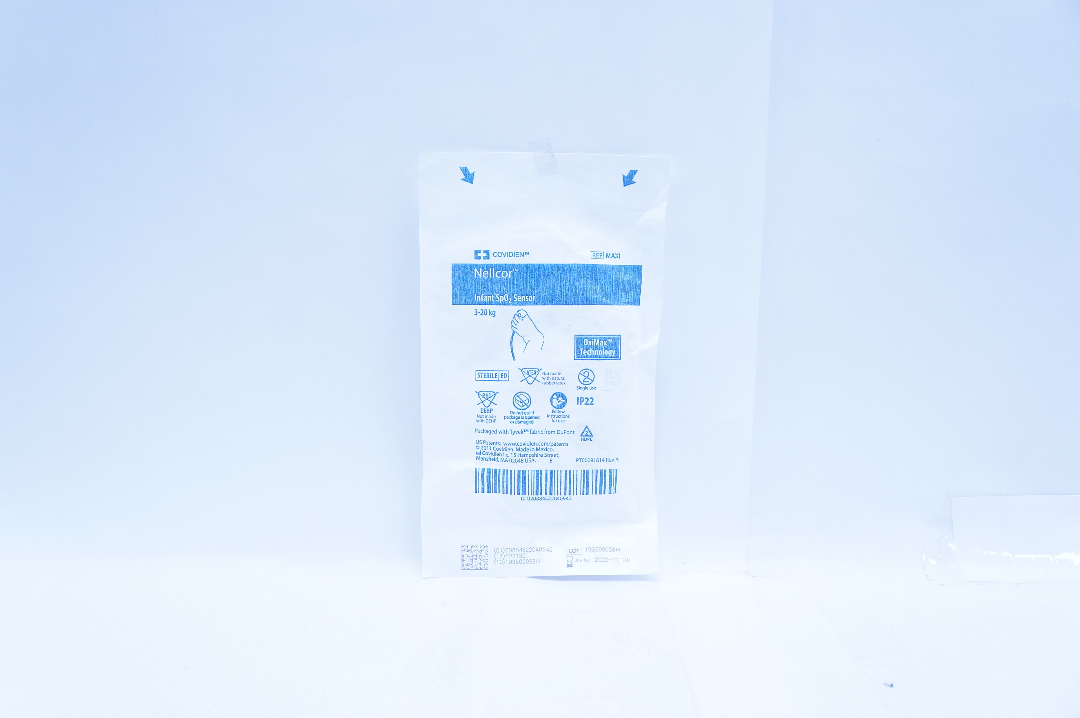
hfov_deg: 57.3
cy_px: 359
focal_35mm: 33
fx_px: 989
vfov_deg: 39.9
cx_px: 540
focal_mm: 22
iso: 800
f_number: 4.5
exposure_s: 1/200
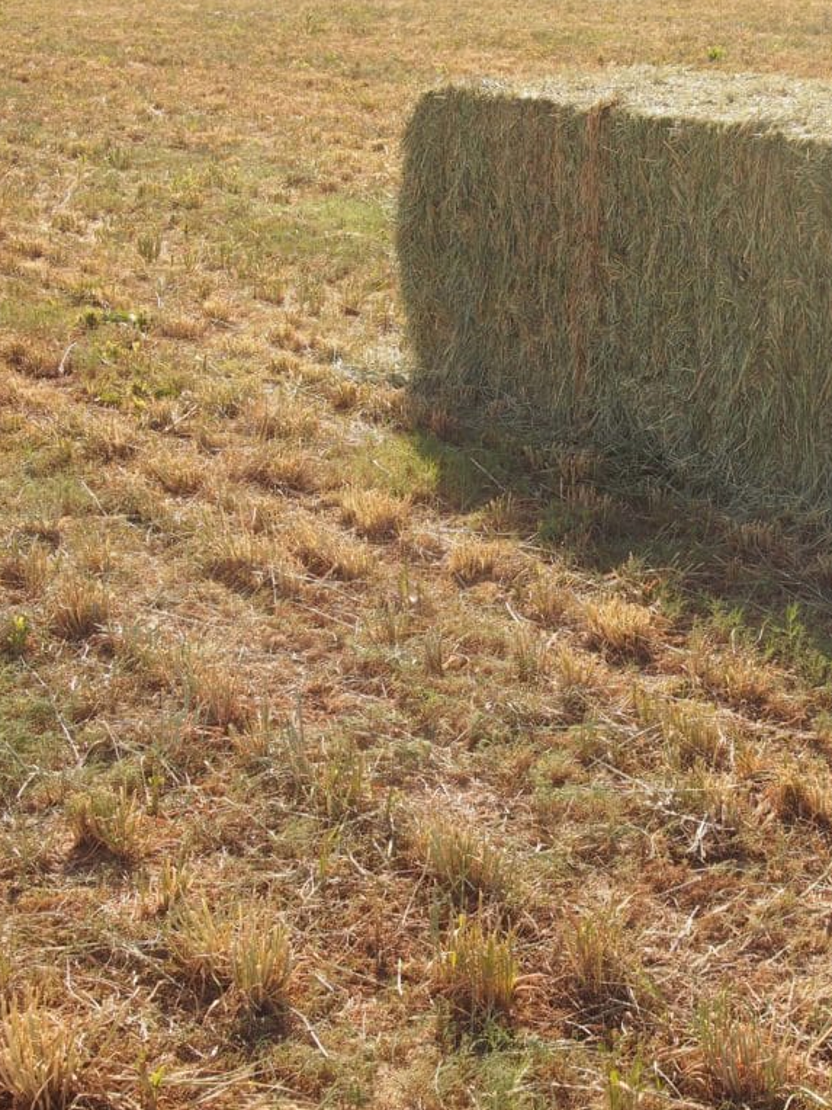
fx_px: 2147
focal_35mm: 67
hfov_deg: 21.7
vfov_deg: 29.0
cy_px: 556
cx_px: 645
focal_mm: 25
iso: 200
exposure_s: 1/200
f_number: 8
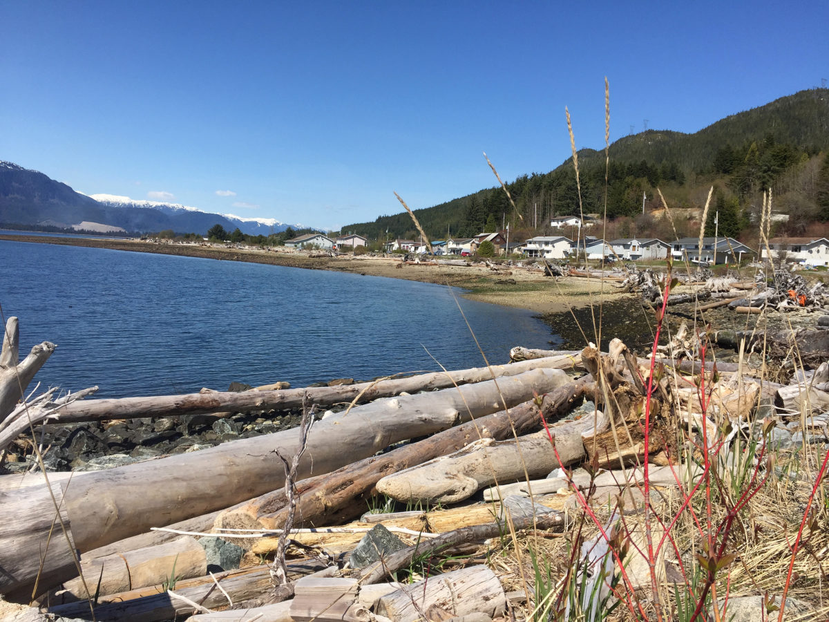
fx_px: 695
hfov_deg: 61.7
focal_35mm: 29
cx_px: 414
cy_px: 311
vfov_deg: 48.2
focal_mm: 4.15
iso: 32
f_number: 2.2
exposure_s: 1/2475
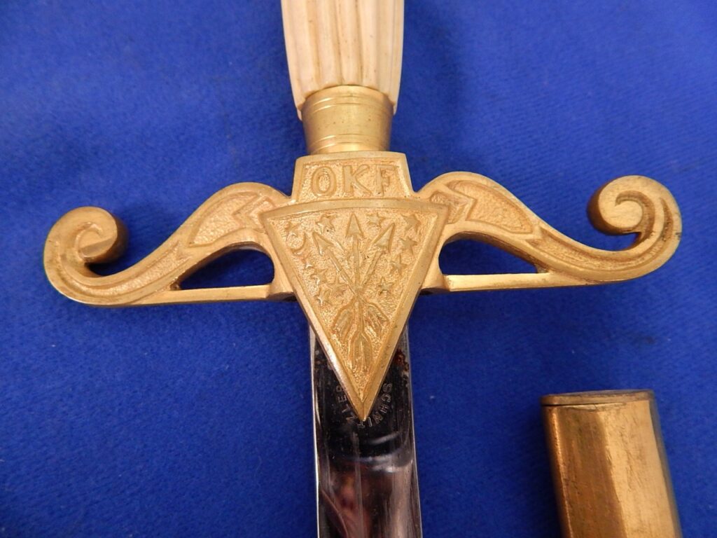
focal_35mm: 22
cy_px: 269
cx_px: 358
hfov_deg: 76.4
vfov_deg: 61.1
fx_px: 456
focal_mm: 4
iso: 400
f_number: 3
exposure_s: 1/20
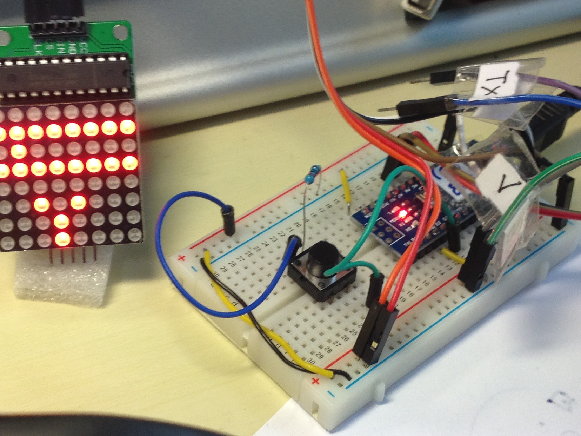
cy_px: 238
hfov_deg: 28.1
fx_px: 1158
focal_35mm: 69
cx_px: 251
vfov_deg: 21.3
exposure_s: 1/60
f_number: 2.4
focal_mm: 4.28
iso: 64
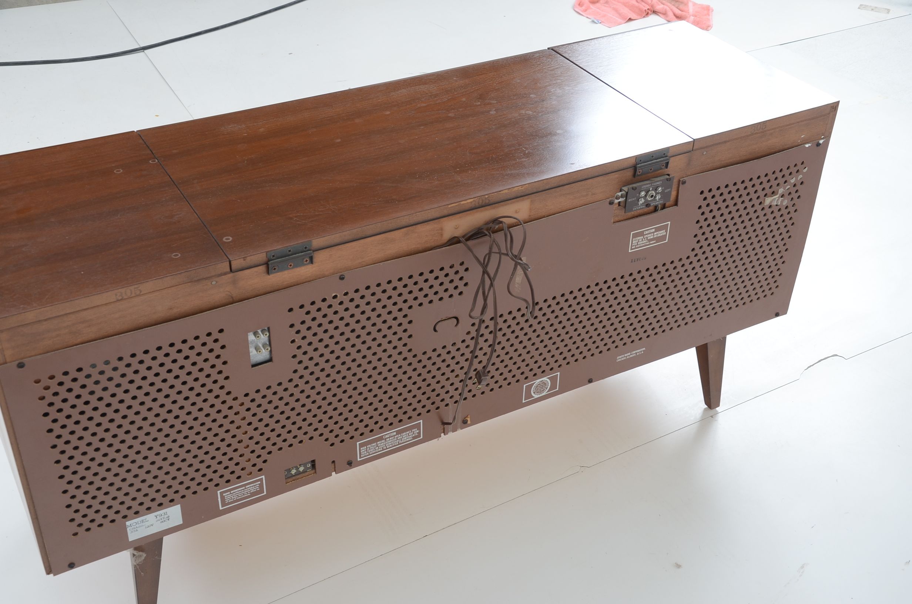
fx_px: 1138
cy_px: 302
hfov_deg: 43.7
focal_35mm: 45
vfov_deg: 29.7
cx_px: 456
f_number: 7.1
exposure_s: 1/80
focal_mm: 30
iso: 200
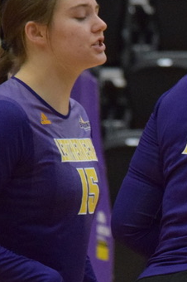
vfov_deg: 3.4
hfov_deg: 2.3
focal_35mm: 600
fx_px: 4681
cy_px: 188
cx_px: 334
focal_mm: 125
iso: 6400
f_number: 4.8
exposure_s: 1/1000
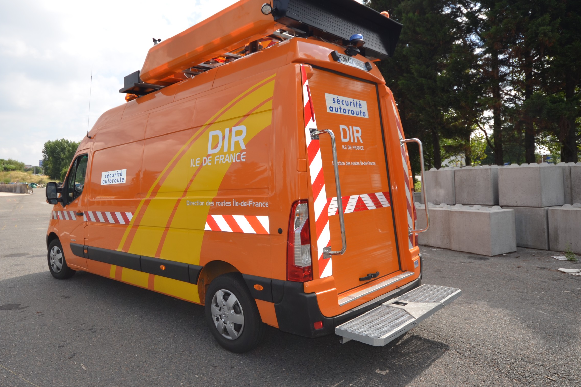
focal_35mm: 25
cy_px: 177
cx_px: 246
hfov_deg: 71.9
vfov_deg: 51.9
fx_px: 397
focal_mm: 13
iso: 100
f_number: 7.1
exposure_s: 1/200
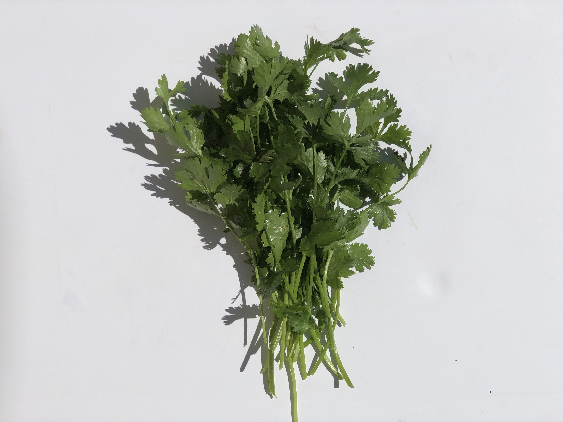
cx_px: 282
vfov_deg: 25.7
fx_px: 927
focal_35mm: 57
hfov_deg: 33.8
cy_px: 211
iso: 20
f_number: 2.8
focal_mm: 6.6
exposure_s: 1/3040
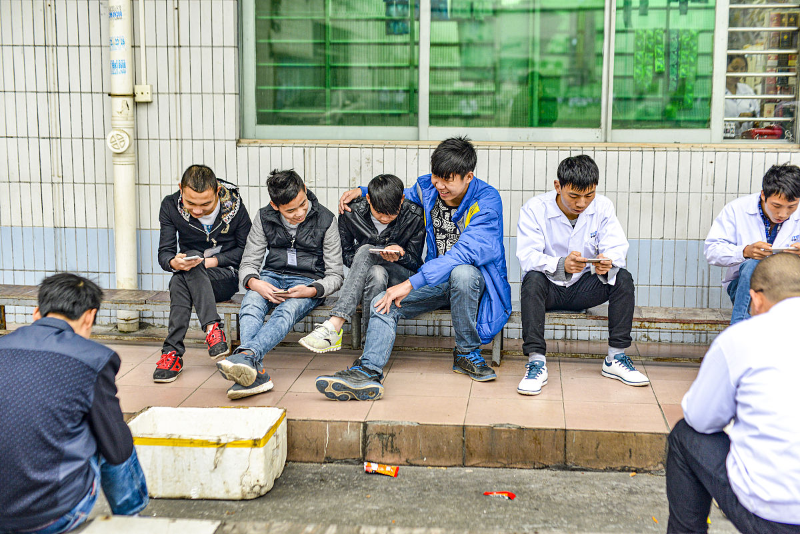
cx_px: 400
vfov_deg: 27.0
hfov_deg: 39.6
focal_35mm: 50
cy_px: 267
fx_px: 1111
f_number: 4
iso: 800
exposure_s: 1/125
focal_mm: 50
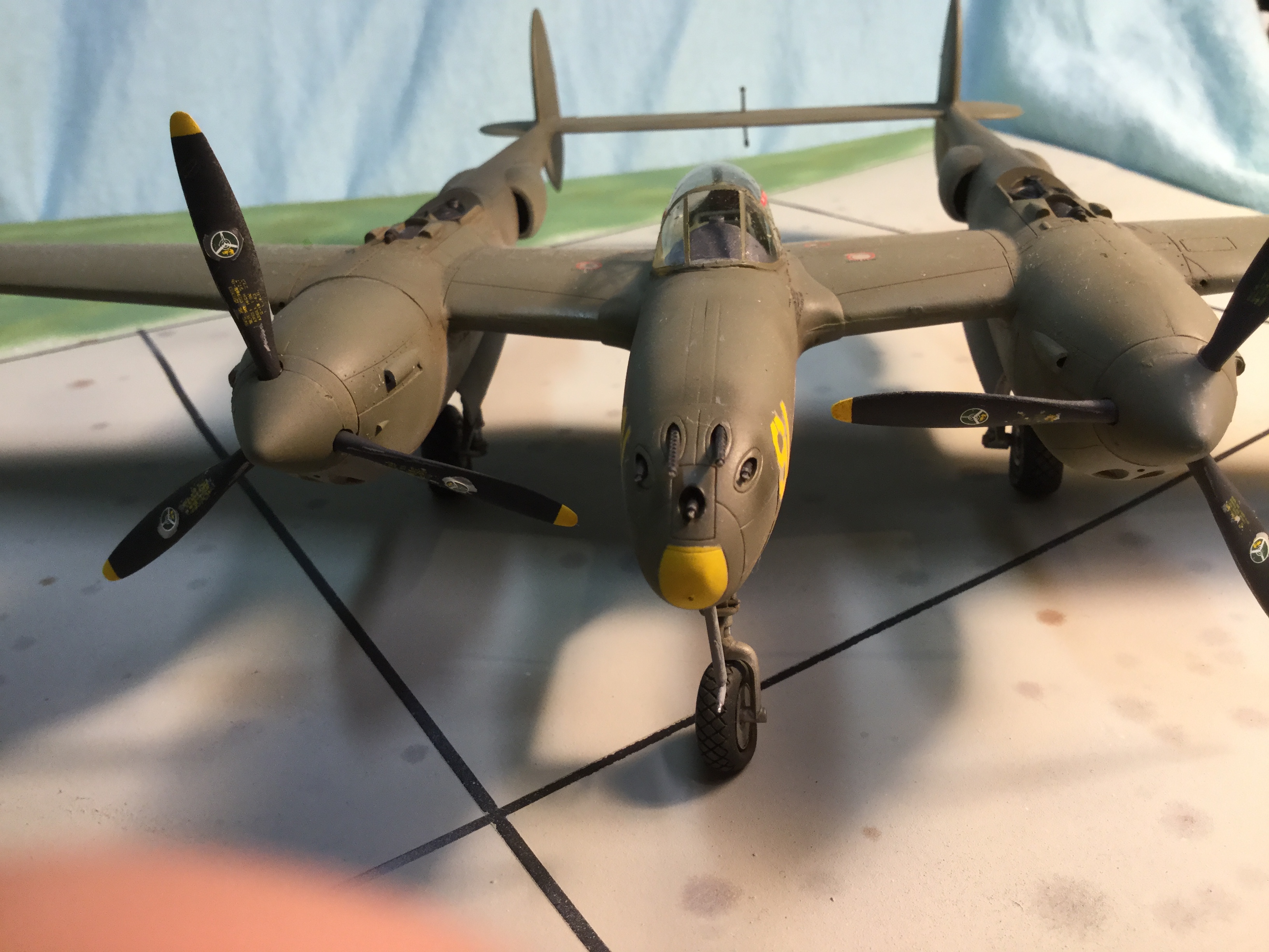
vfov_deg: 45.4
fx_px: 1136
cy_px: 476
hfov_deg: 58.4
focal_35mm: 31
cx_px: 634
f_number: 2.4
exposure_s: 1/30
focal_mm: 3.3
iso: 50
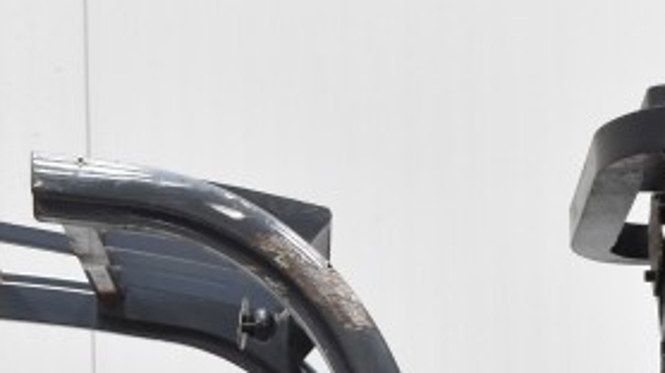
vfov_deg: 7.0
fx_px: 2873
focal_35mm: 163
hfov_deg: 13.2
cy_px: 935
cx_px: 433
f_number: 6.3
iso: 1250
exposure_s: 1/20
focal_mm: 24
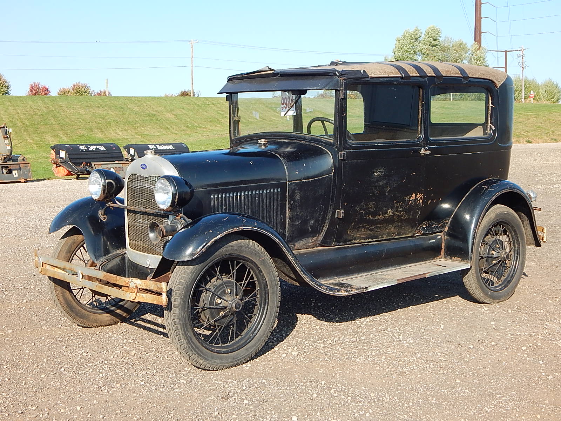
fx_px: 875
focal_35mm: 54
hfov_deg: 35.5
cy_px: 210
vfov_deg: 27.0
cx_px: 280
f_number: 3.8
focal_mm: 9.7
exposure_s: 1/500
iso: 125
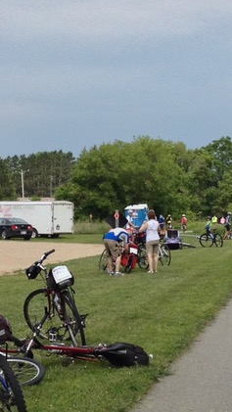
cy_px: 231
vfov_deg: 18.5
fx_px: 1268
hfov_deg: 10.5
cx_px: 94
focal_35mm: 116
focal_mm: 4.28
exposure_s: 1/1727
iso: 50
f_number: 2.4
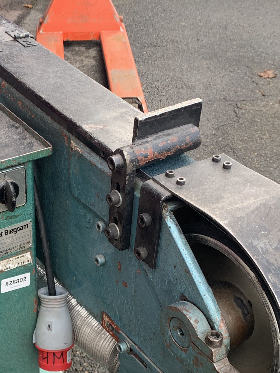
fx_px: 679
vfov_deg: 30.2
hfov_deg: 22.9
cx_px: 45
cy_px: 281
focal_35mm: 63
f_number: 1.8
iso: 32
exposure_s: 1/122
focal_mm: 4.25
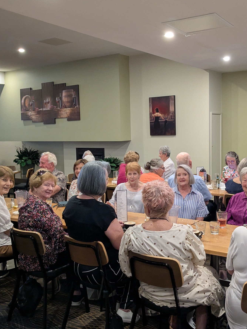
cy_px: 164
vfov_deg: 47.9
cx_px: 133
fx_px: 371
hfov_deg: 36.8
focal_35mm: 39
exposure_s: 1/50
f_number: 1.73
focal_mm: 4.38
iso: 326
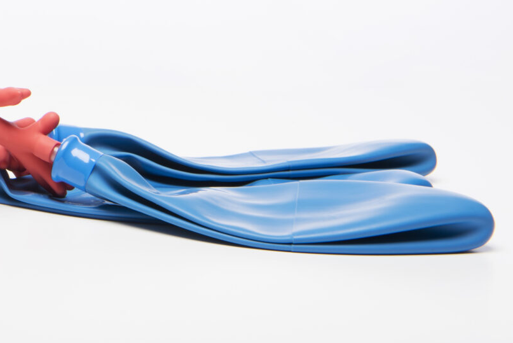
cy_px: -175
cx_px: -216
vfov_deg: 8.2
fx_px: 2352
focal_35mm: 165
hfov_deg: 12.0
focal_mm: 52
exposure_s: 1/250
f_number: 16
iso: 100
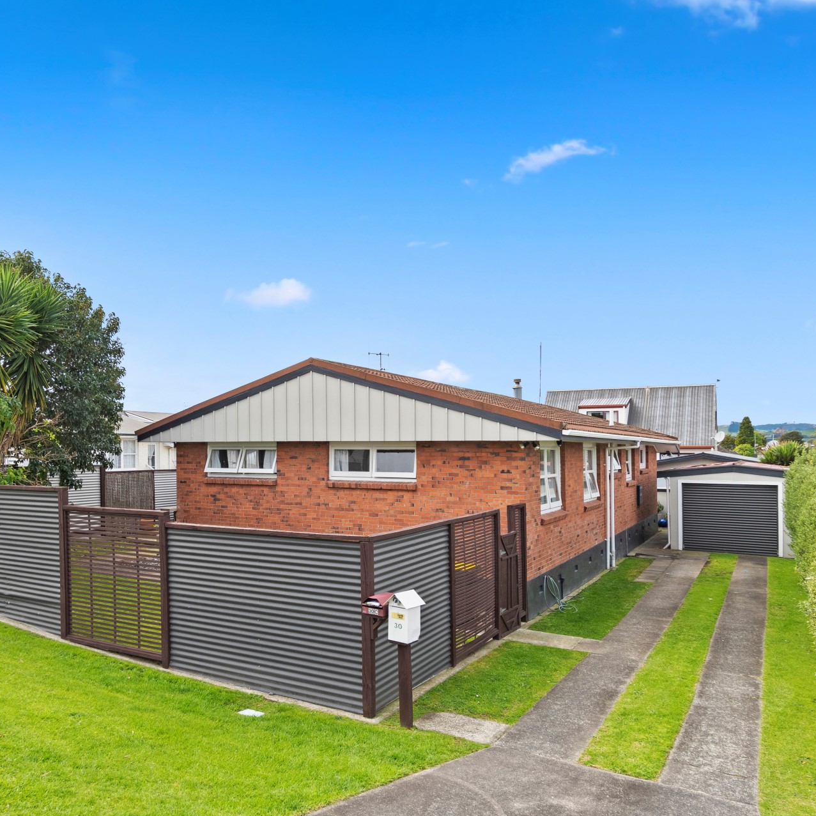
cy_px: 408
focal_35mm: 23
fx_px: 613
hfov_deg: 65.5
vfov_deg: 67.3
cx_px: 271
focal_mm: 12
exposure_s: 1/400
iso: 250
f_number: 7.1
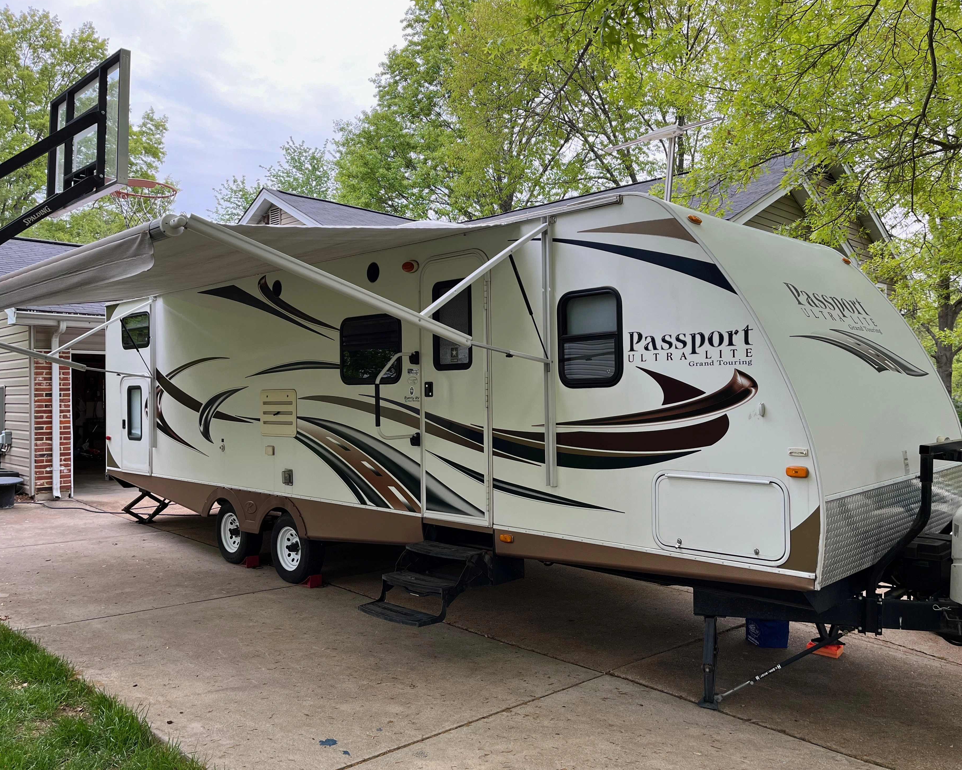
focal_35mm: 28
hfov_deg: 62.2
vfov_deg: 51.5
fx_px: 797
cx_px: 507
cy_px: 378
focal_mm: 5.1
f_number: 1.6
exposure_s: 1/324
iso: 50
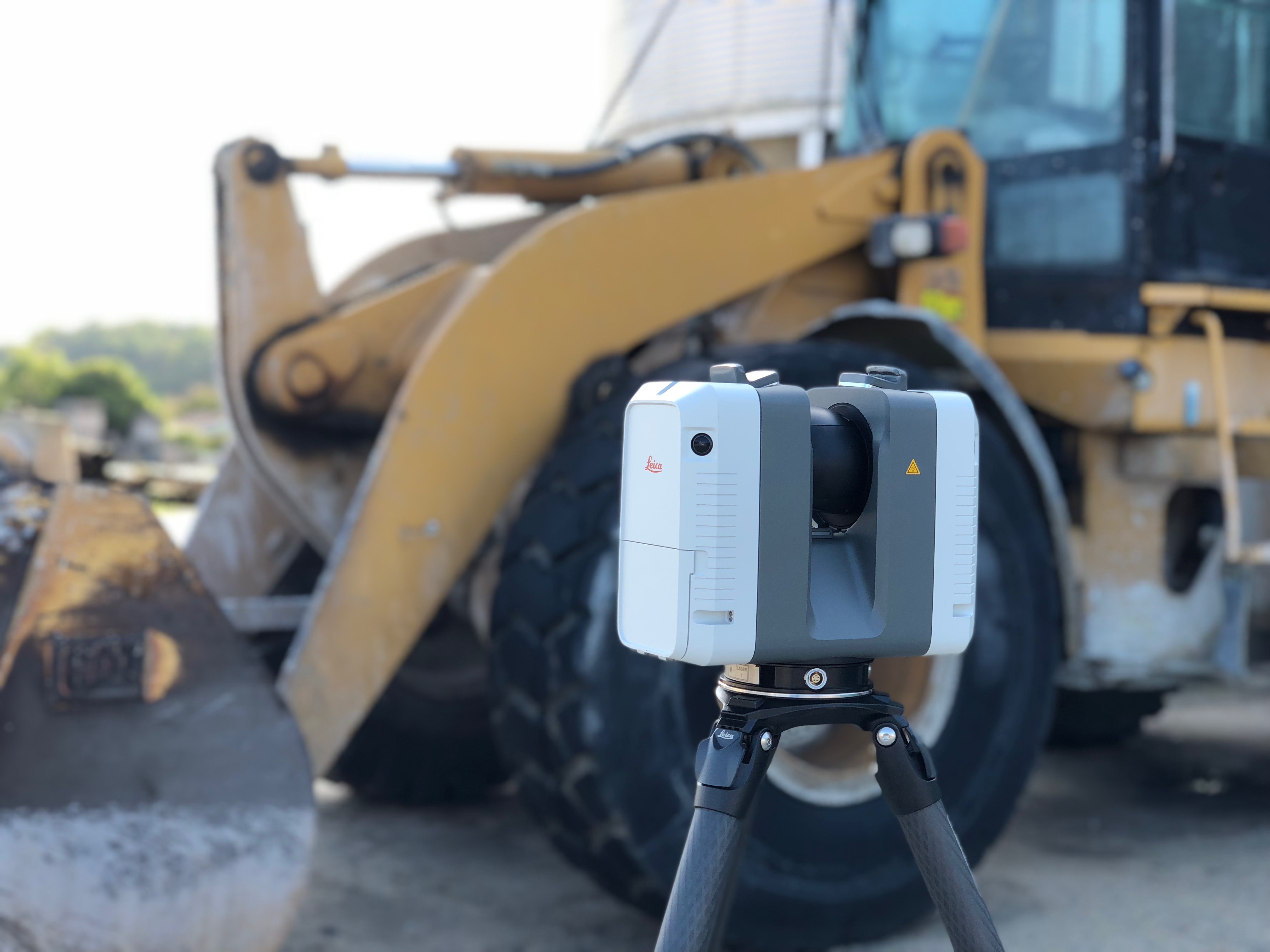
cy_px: 476
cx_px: 635
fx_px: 1908
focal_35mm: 52
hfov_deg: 36.8
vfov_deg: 28.0
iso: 16
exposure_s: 1/120
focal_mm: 6
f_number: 2.4
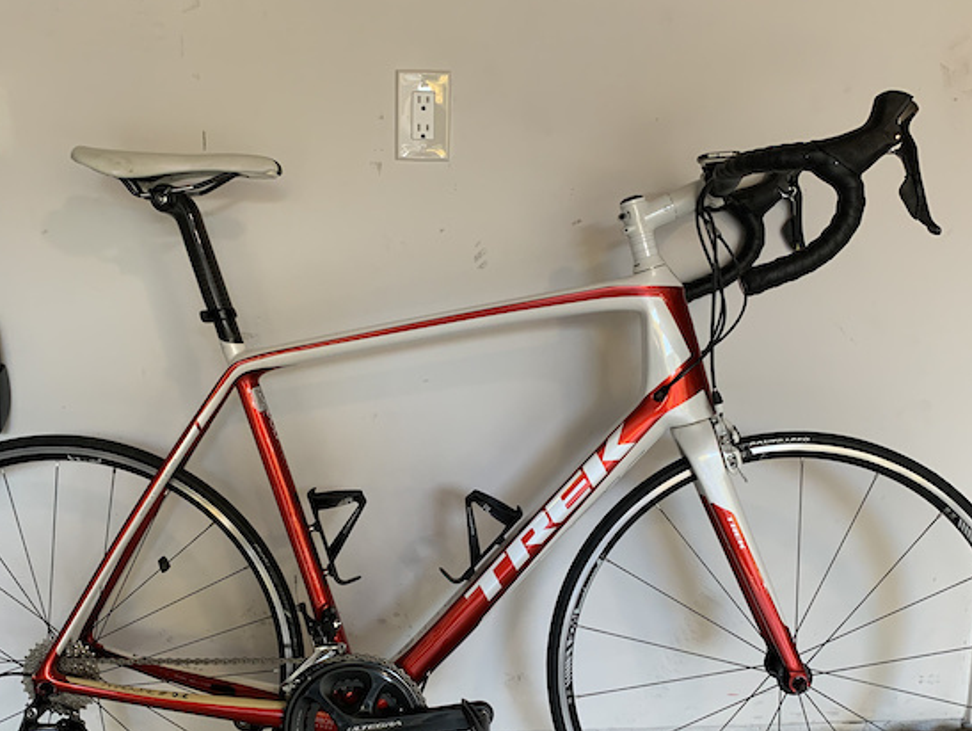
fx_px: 1068
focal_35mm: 38
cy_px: 478
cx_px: 442
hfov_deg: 48.9
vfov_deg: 37.4
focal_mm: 4.25
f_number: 1.8
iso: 125
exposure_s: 1/60
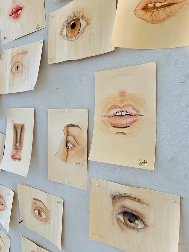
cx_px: 94
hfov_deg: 53.1
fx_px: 189
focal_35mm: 26
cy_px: 126
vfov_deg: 67.3
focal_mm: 4.25
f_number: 1.8
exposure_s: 1/121
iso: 80
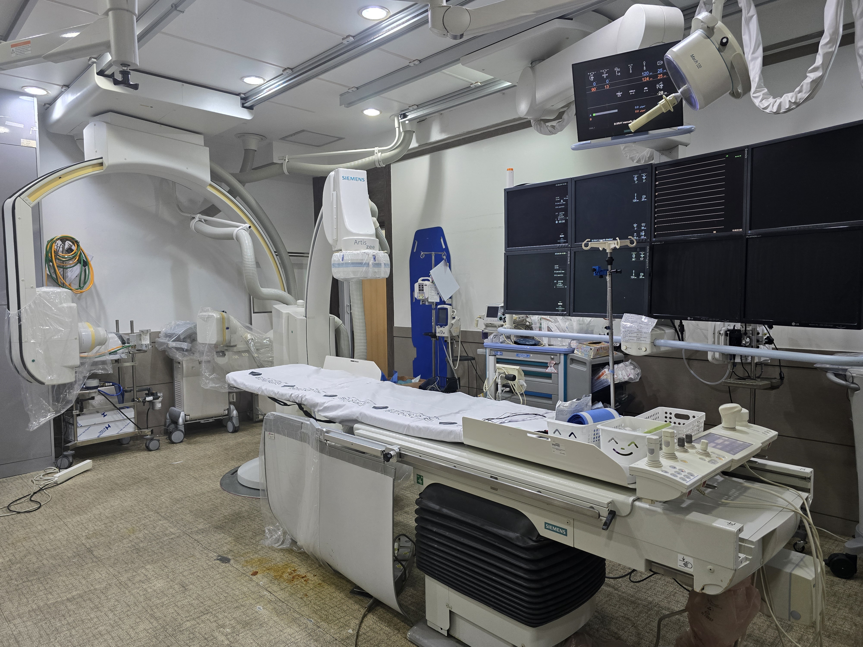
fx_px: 573
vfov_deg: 58.9
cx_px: 432
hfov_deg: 73.9
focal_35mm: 23
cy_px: 324
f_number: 1.7
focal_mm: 6.3
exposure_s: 1/120
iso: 320
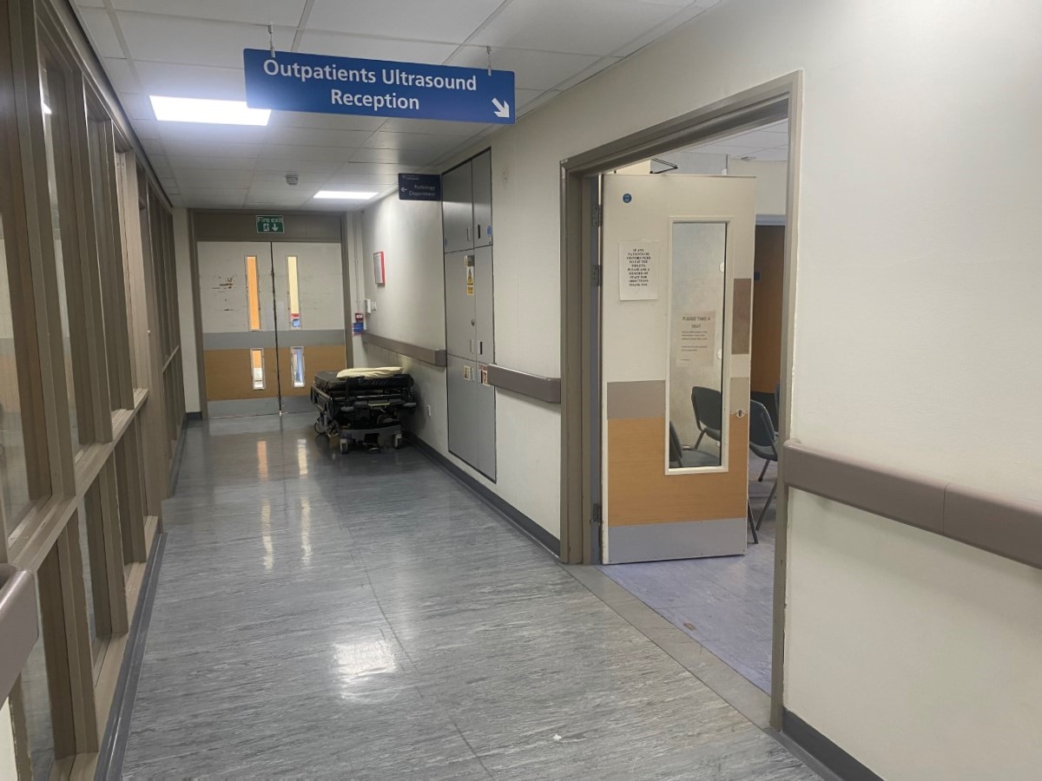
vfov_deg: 53.1
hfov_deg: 67.3
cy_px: 390
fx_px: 783
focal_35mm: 26
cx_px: 521
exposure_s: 1/50
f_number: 1.8
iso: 80
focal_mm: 4.25
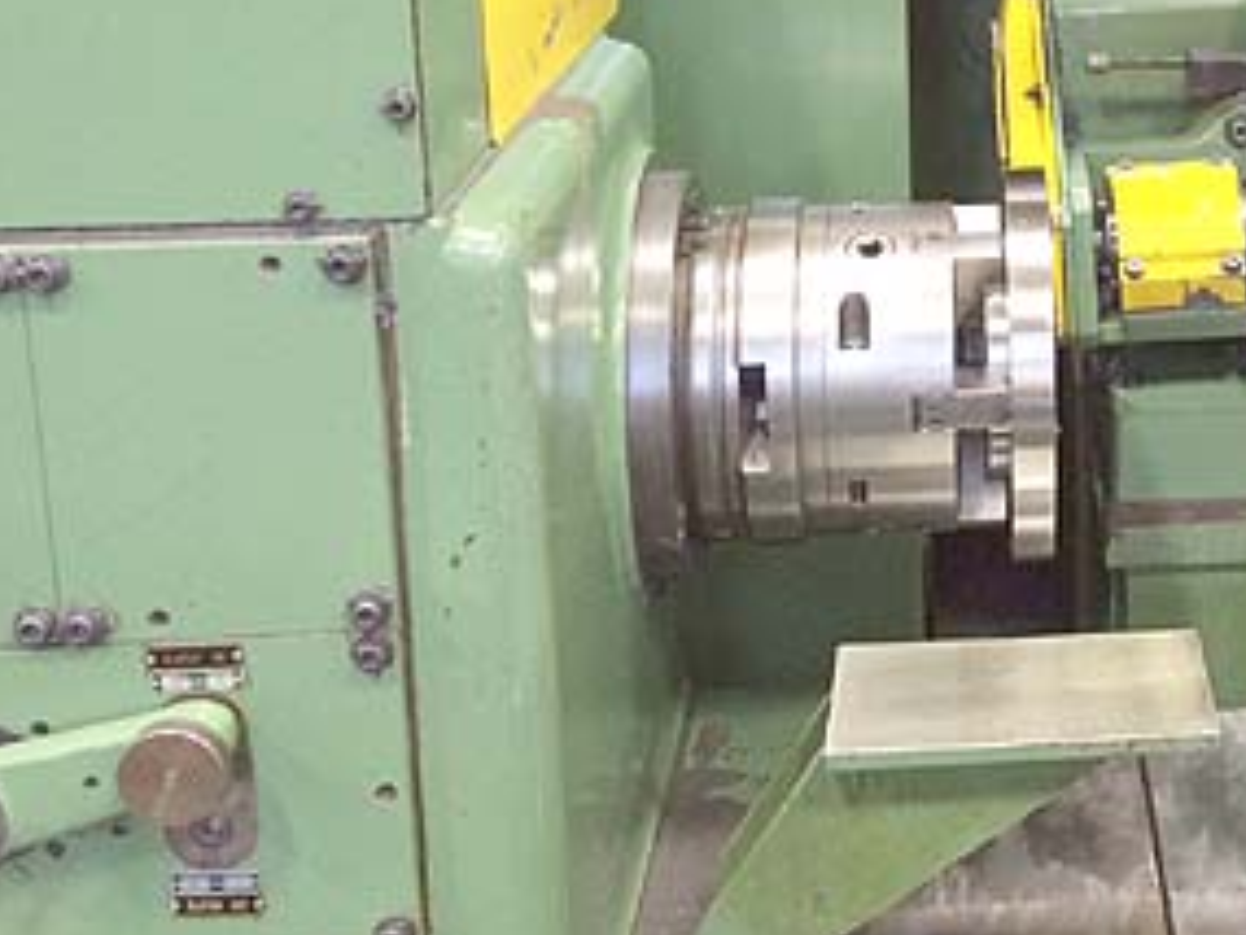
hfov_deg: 29.7
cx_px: 1220
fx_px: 2197
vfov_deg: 23.5
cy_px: 122
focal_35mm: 61
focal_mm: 4.15
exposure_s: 1/24
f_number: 2.2
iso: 250
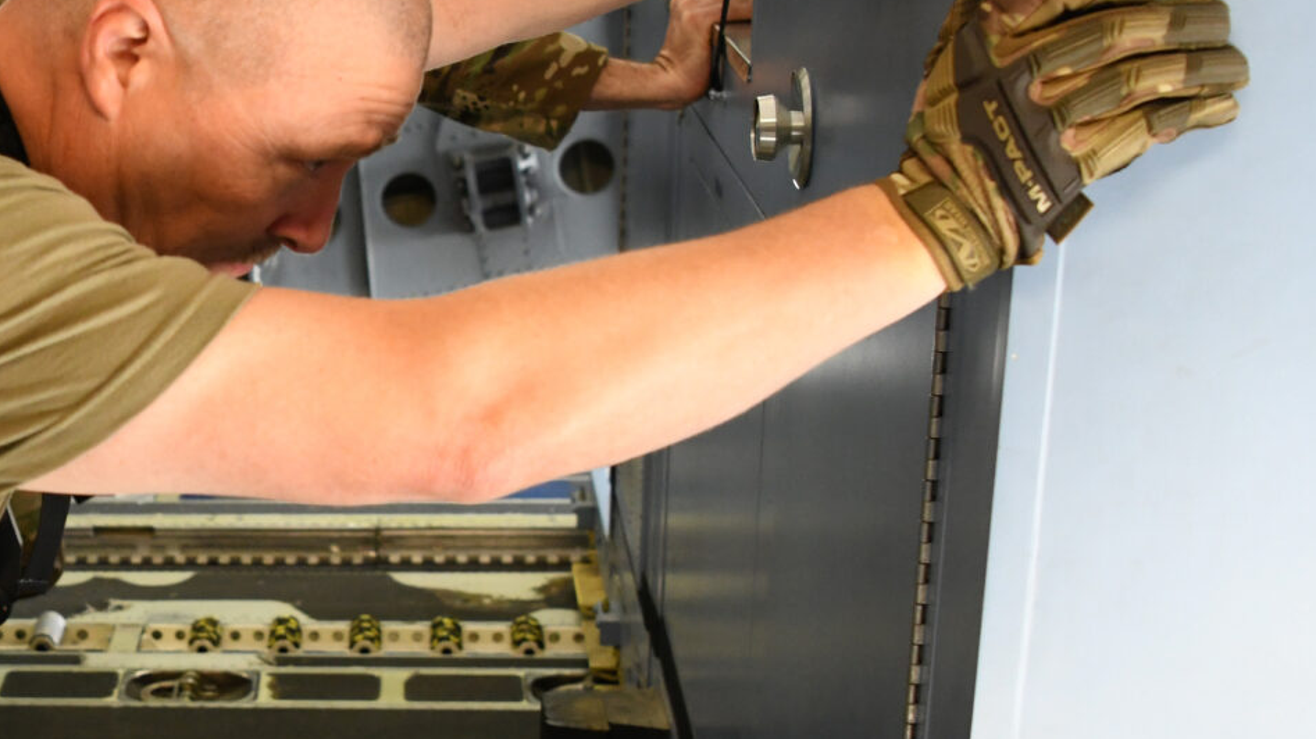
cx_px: 86
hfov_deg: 29.5
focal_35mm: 68
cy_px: 609
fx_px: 2372
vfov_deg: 17.5
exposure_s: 1/250
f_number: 3.5
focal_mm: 24
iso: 1800
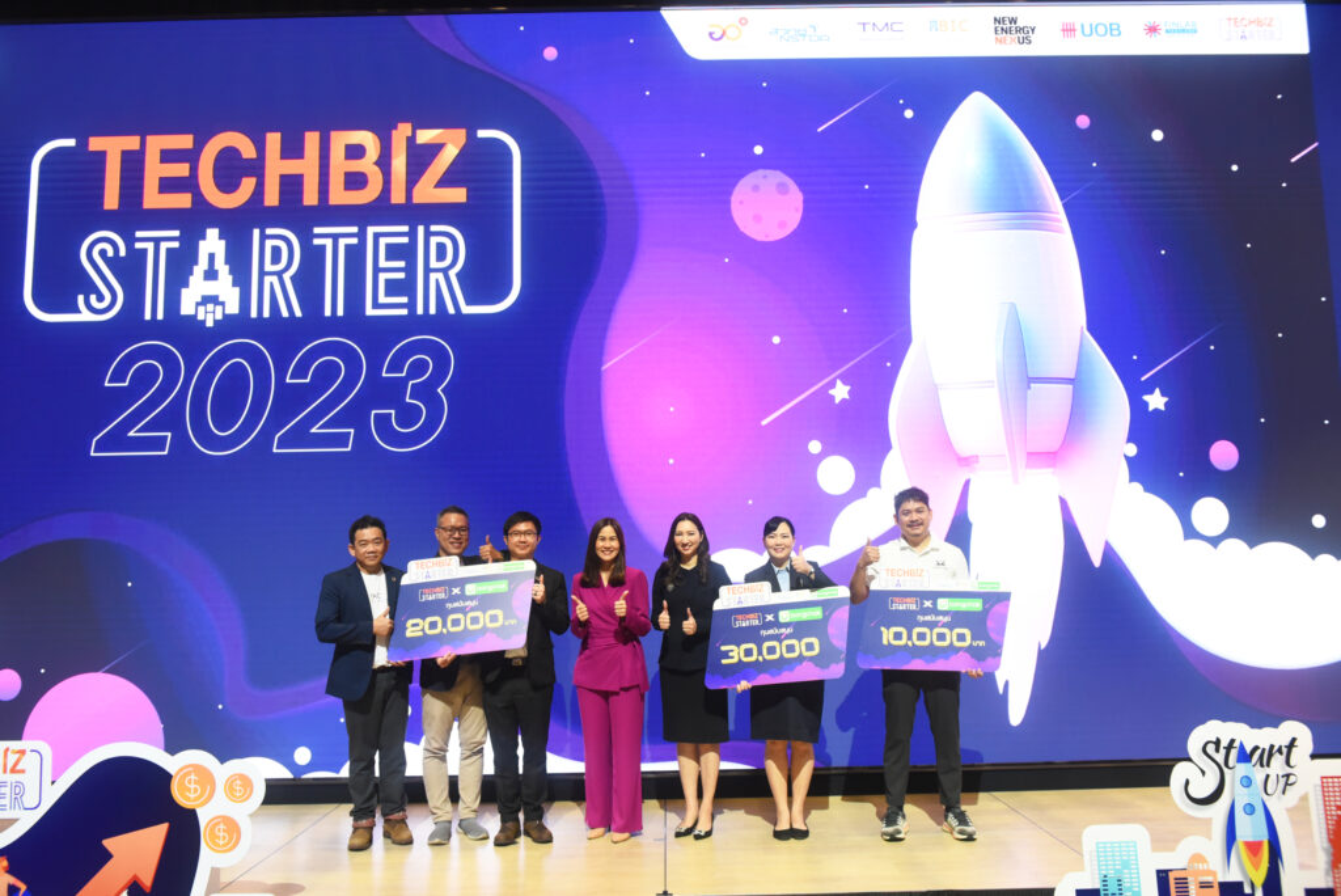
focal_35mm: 29
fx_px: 1081
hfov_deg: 63.6
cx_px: 670
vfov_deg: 45.0
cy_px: 448
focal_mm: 29
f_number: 5
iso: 2500
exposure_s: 1/200
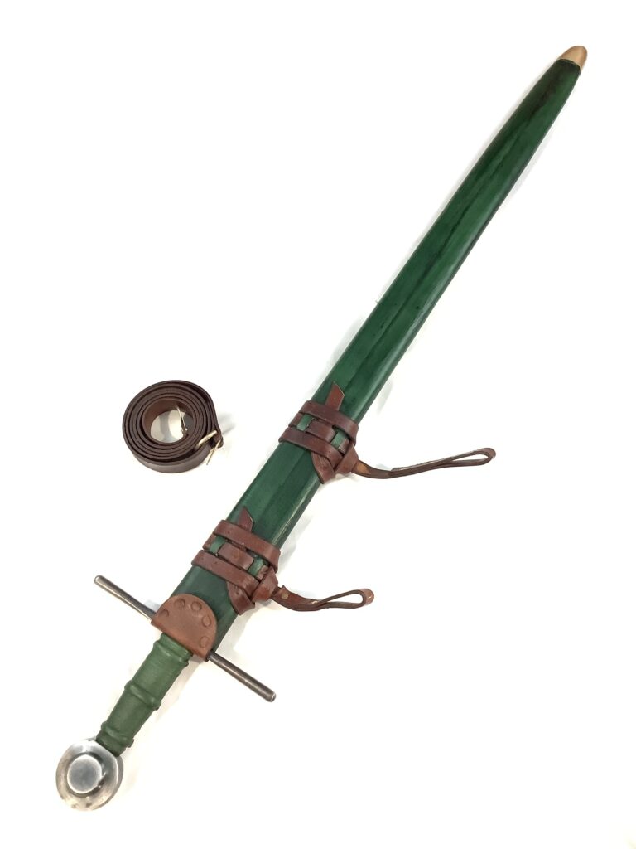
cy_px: 424
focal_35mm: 31
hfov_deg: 45.4
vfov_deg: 58.4
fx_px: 759
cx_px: 318
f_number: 2.4
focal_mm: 3.3
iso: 250
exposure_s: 1/60
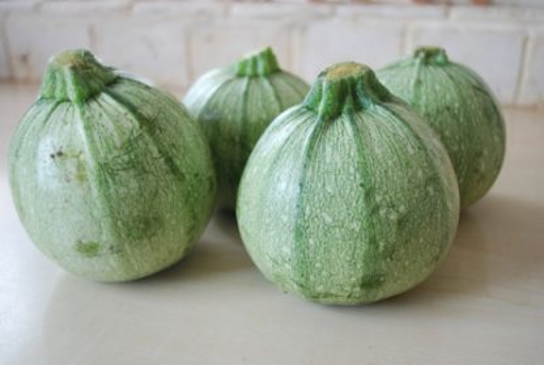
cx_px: 272
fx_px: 636
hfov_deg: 46.3
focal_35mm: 42
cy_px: 182
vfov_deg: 32.0
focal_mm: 28
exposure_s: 1/30
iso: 400
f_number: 4.5
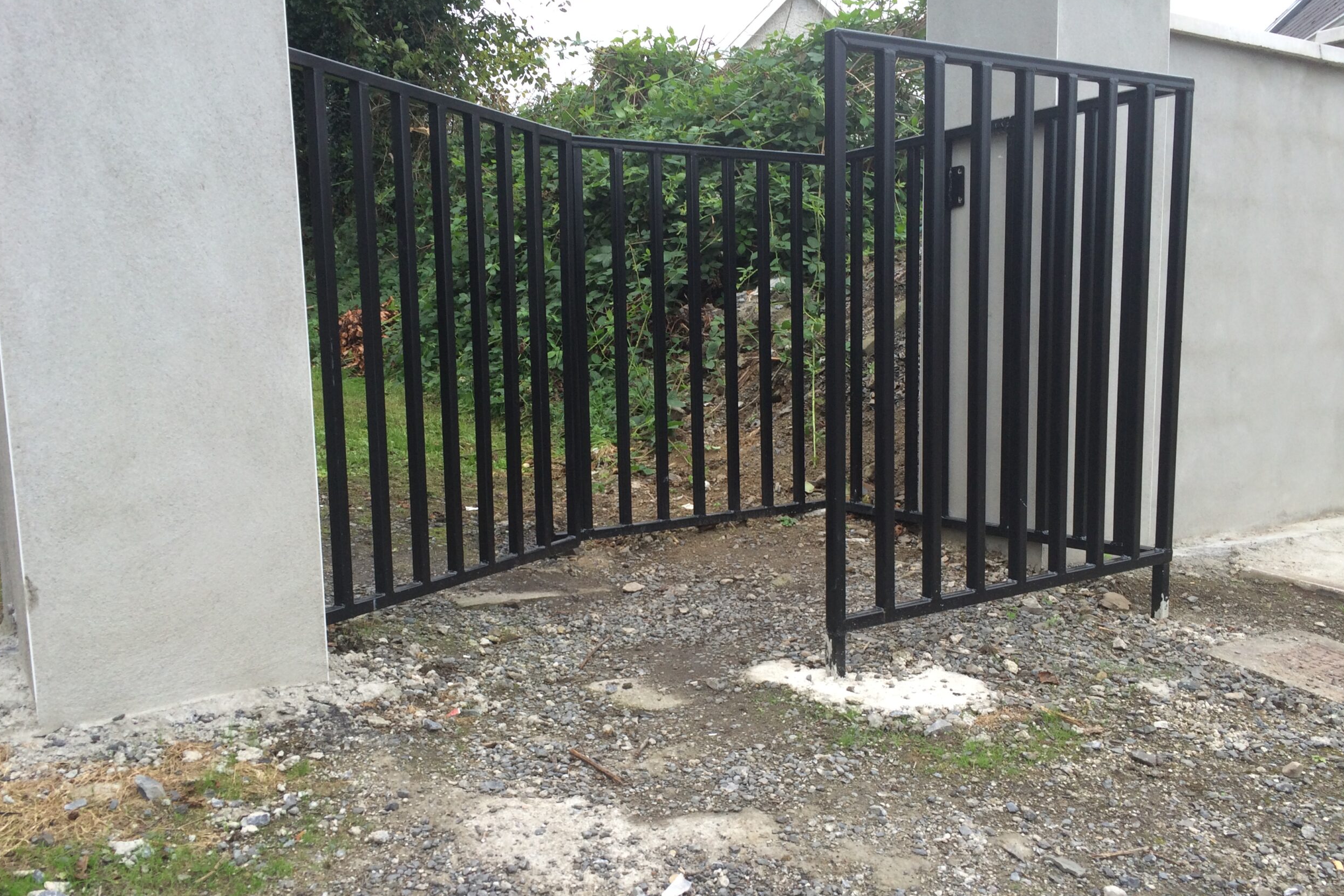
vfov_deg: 42.2
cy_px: 512
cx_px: 678
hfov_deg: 60.3
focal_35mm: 31
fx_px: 1157
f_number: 2.2
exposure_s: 1/100
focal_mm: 4.15
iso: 50
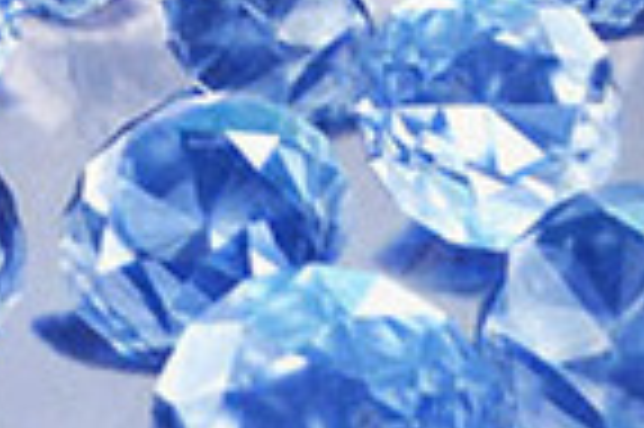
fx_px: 5834
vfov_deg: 4.0
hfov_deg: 6.2
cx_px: -543
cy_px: -964
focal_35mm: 327
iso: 900
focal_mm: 31
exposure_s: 1/60
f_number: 4.2
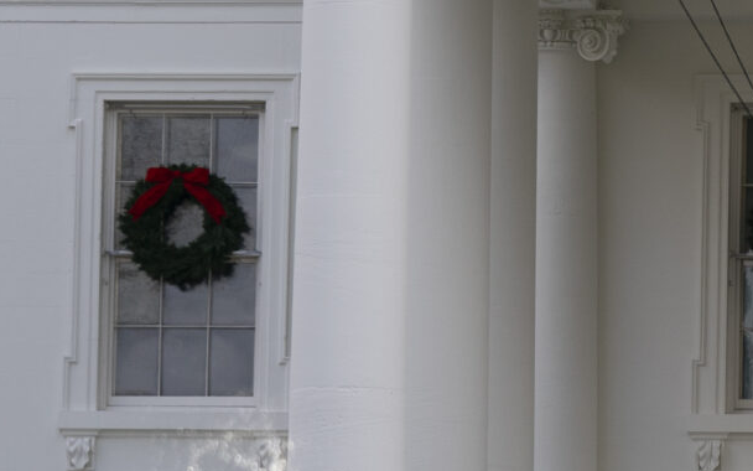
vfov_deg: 3.4
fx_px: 7839
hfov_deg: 5.4
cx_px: 1255
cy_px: 136
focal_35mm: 382
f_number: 2.8
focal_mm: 89
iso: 320
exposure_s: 1/1600
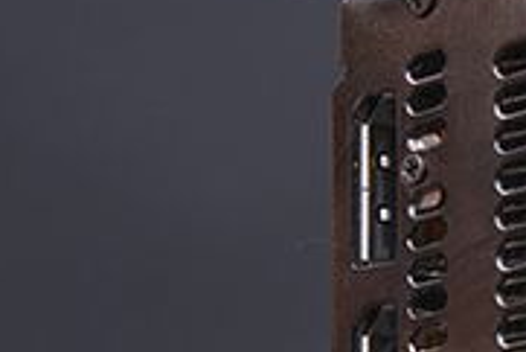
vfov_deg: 5.1
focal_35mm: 265
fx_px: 3875
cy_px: 547
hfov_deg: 7.6
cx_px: 913
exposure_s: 1/200
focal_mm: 60
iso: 200
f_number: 25
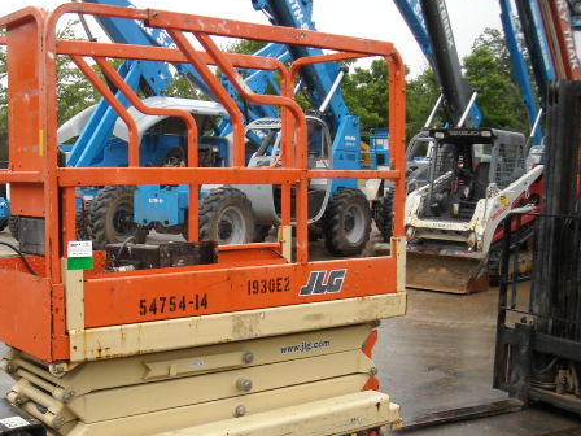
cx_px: 167
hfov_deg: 37.5
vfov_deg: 28.8
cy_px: 302
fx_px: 839
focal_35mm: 50
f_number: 2.8
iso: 64
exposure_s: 1/184
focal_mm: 5.7
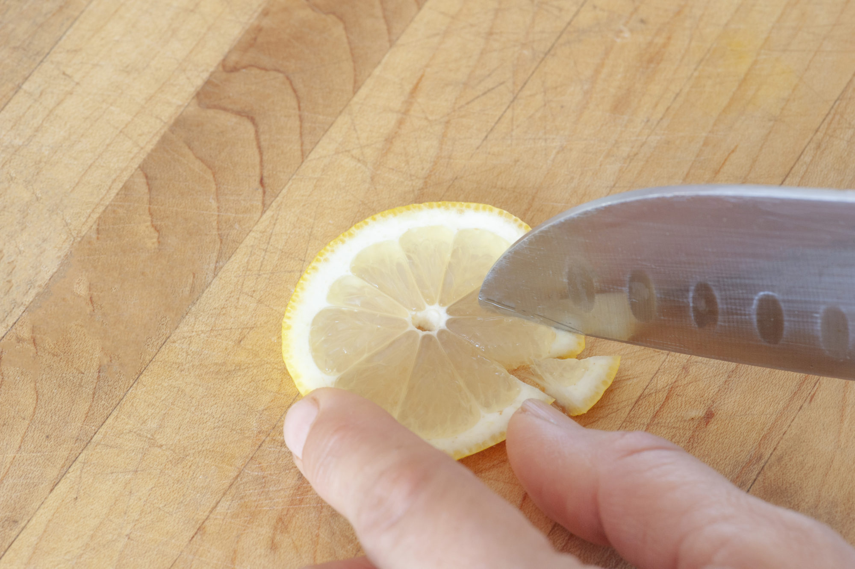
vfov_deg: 13.7
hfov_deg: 20.4
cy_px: 284
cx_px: 428
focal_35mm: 100
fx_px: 2374
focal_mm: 100
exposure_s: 1/50
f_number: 16
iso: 1250
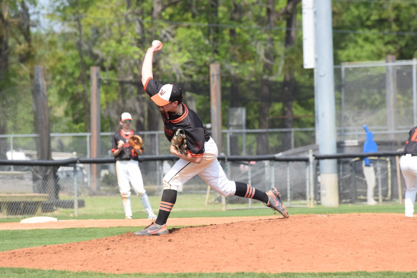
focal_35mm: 300
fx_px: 3475
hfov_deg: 6.9
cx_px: 208
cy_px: 139
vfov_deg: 4.6
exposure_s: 1/1600
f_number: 5.6
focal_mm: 200
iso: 400
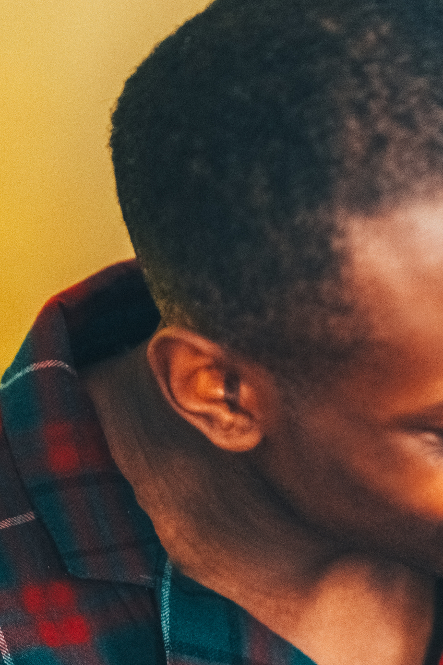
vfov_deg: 13.0
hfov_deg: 8.4
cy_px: 604
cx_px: 767
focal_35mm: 157
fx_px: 2899
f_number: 1.2
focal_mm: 50
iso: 1000
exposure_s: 1/200
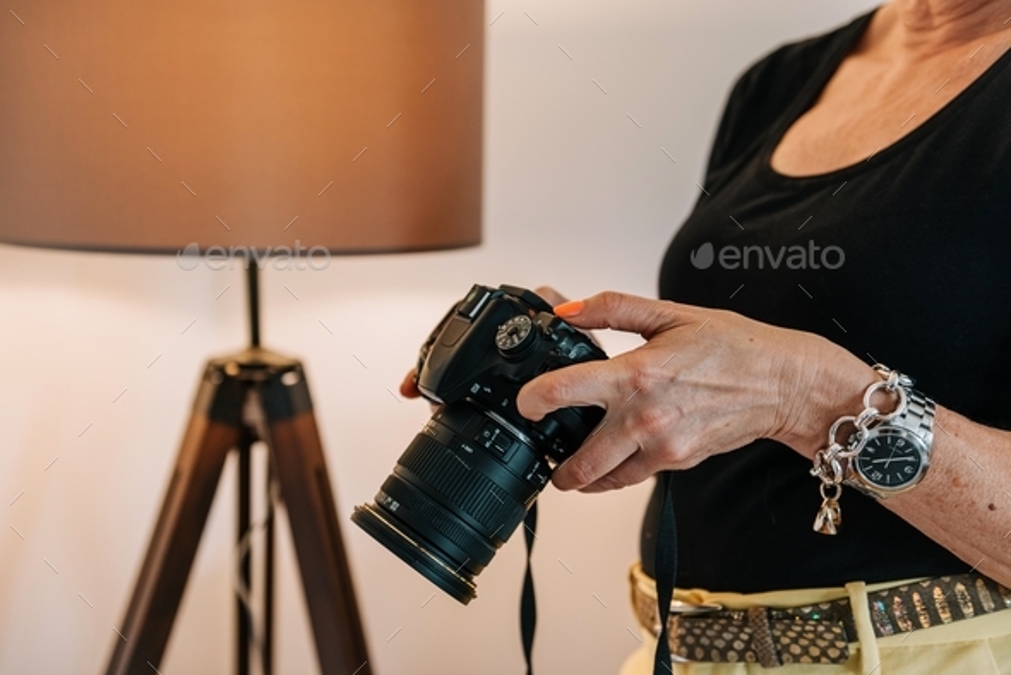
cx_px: 506
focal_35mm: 44
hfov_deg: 44.5
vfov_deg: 30.5
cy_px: 338
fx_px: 1236
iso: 800
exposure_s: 1/80
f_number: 3.2
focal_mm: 44
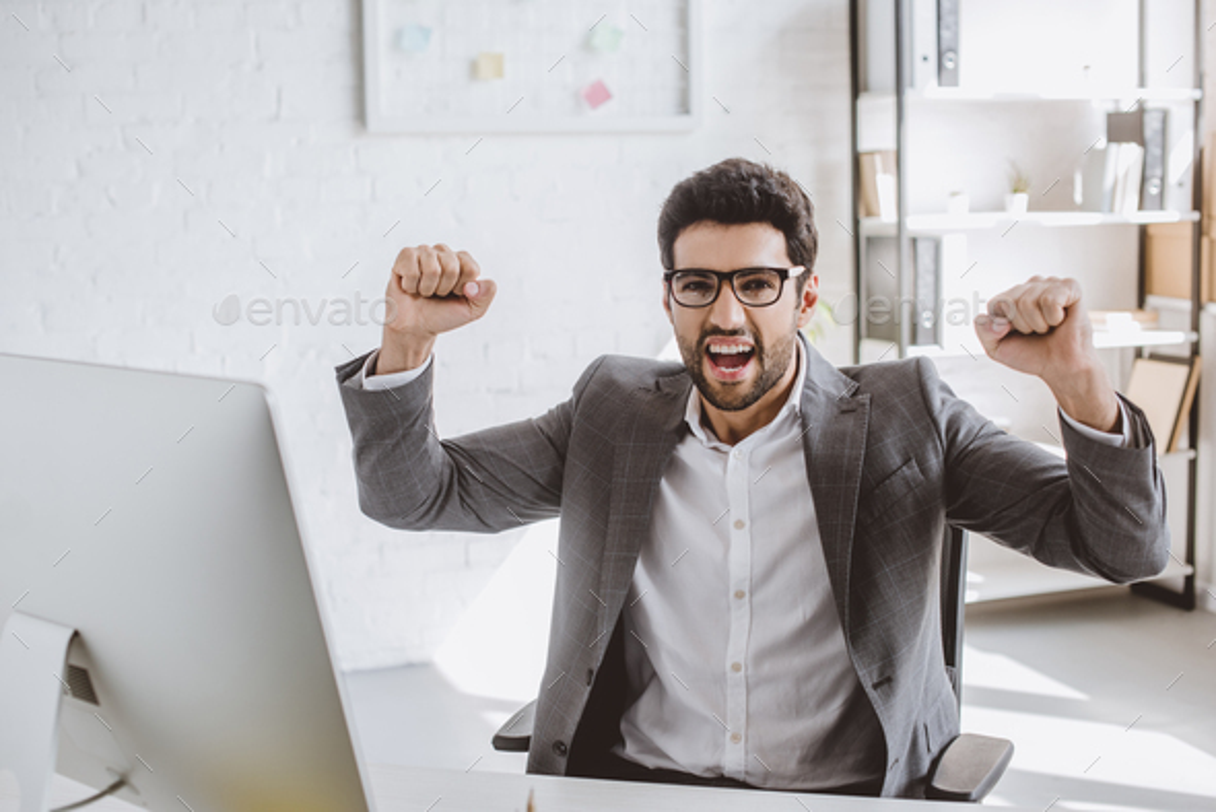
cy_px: 406
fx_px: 1690
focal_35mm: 50
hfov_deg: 39.6
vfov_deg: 27.0
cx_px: 608
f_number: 3.5
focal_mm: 50
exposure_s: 1/160
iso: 320
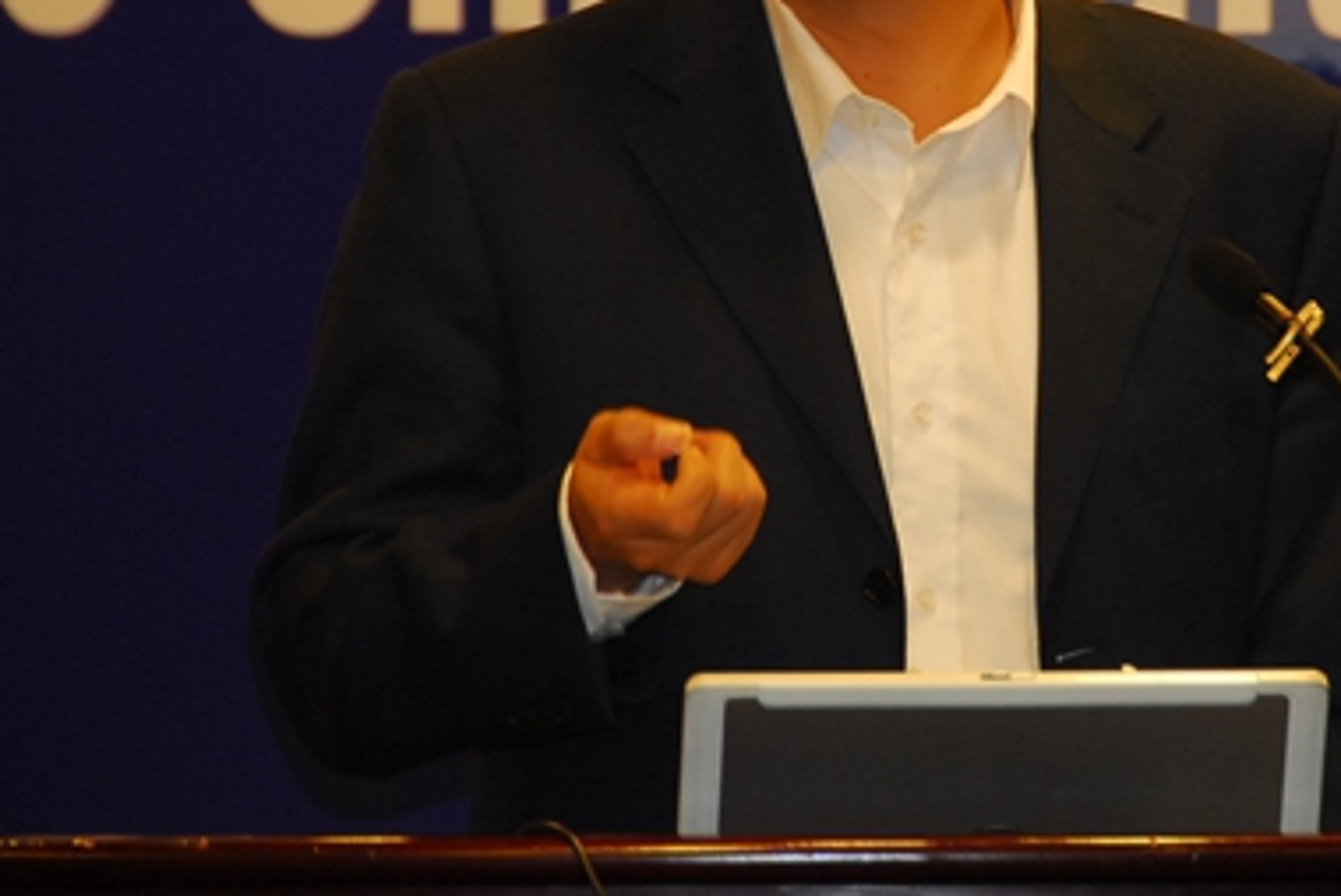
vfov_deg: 2.9
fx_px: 17520
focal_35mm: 470
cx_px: 1020
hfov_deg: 4.4
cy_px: 118
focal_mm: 170
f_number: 5.6
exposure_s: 1/20
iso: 500
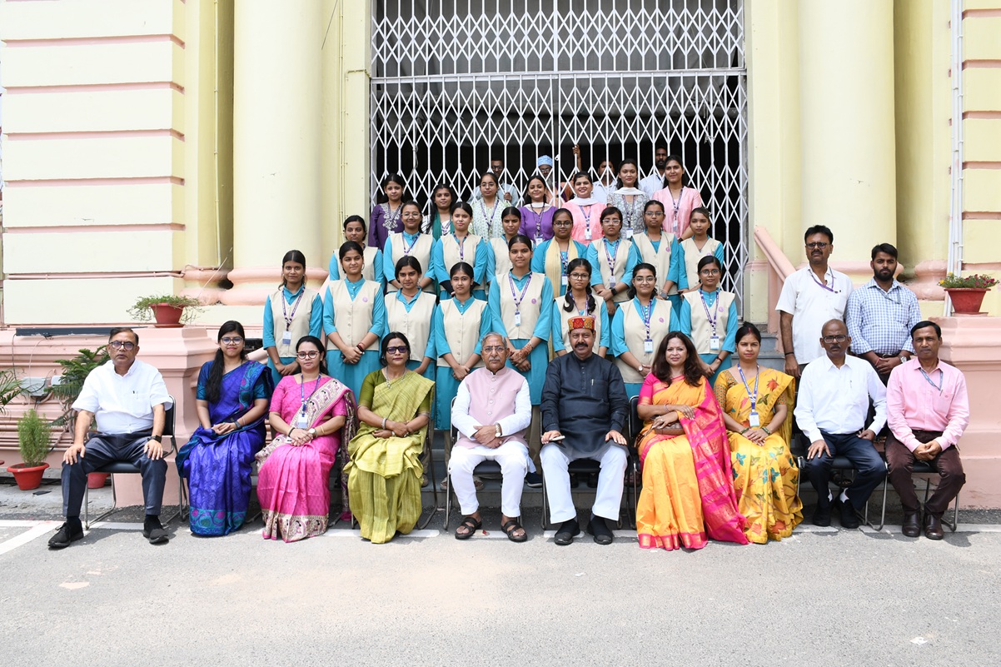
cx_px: 500
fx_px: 751
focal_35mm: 27
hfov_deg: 67.4
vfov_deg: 47.9
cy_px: 334
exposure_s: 1/160
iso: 125
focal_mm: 18
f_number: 7.1
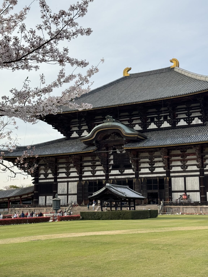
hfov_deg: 30.3
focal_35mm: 48
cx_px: 104
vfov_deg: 39.7
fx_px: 385
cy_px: 138
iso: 64
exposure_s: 1/2179
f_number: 1.78
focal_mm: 6.86
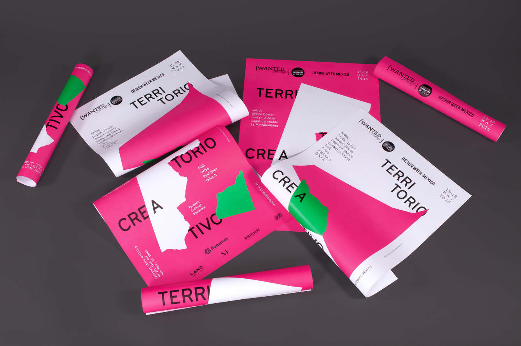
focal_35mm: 42
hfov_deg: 46.4
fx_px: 607
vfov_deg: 31.8
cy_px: 173
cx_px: 260
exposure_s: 1/160
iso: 200
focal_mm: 28
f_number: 13
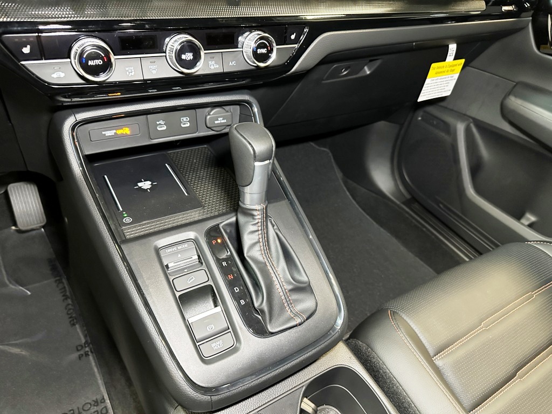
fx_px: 383
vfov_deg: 56.8
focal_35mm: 24
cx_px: 276
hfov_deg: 71.6
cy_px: 207
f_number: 1.78
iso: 800
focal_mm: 6.86
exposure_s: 1/30
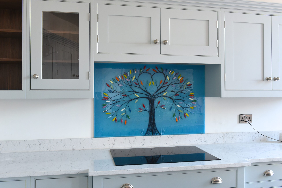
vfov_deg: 41.2
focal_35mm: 32
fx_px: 251
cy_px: 94
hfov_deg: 58.7
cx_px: 141
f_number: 6.3
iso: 1400
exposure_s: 1/30
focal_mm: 32
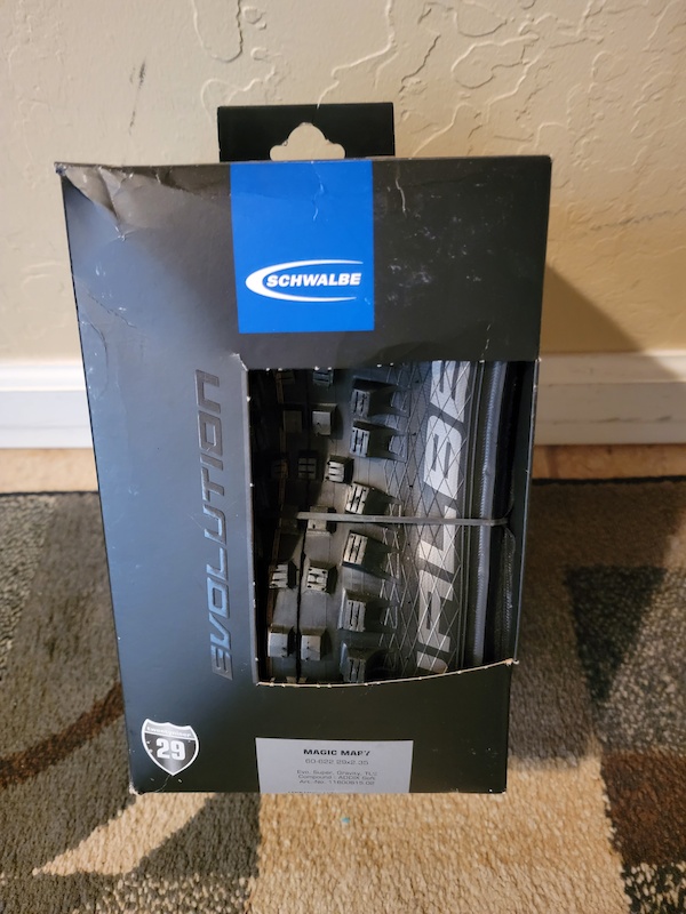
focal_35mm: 24
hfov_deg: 56.8
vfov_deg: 71.6
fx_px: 634
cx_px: 343
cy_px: 457
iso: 1250
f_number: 1.8
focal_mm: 6.7
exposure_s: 1/24
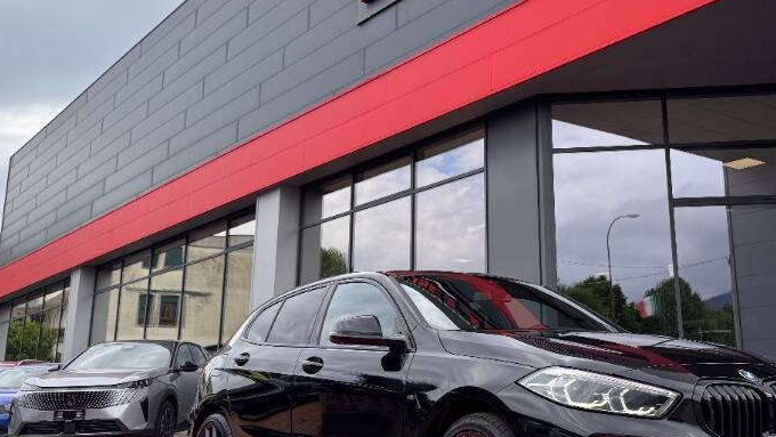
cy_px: 156
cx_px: 539
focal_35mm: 41
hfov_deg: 48.3
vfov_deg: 28.9
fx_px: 844
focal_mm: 6.76
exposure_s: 1/2506
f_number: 1.78
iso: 80
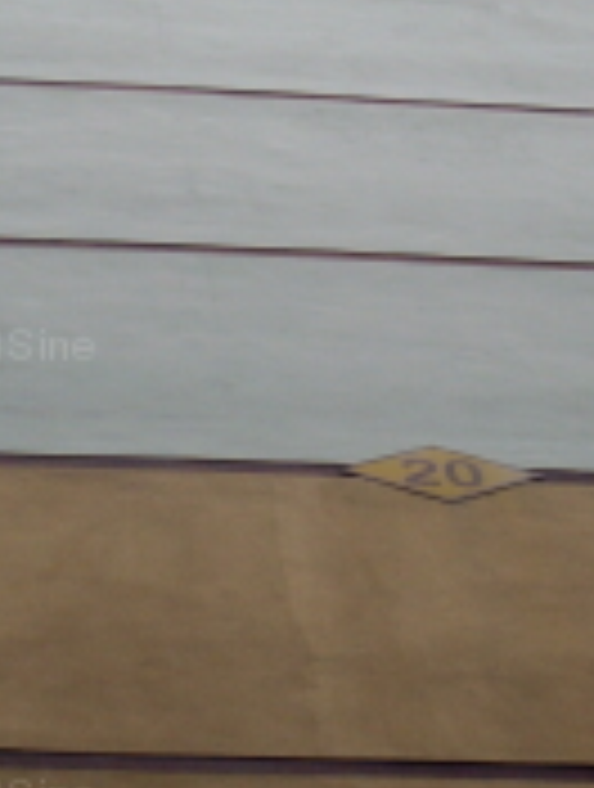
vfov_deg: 16.9
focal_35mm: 116
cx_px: 171
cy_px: 351
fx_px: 2644
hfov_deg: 12.8
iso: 80
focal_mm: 6.2
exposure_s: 1/200
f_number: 5.6
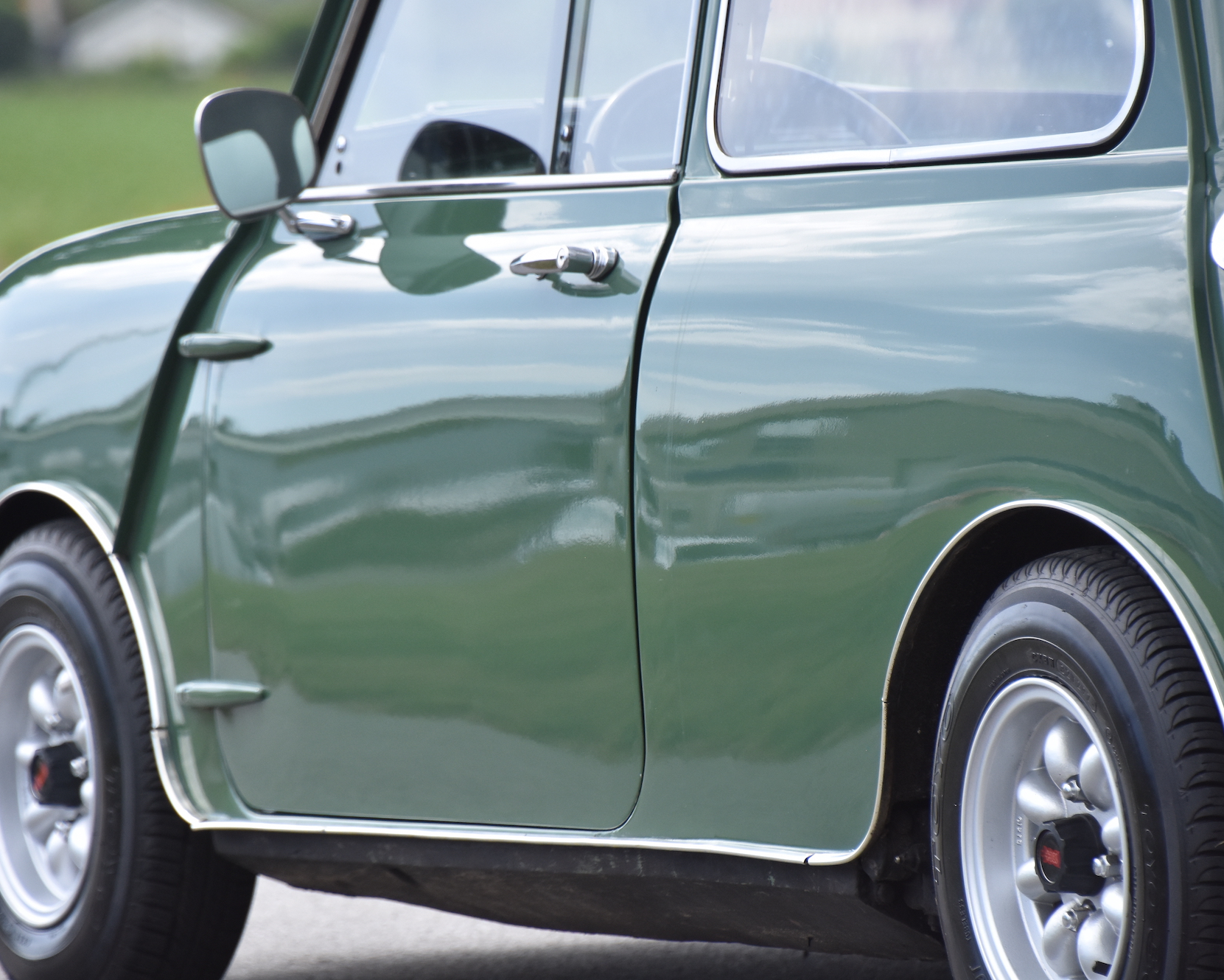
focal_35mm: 339
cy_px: 489
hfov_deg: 5.7
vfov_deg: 4.6
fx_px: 12281
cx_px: 567
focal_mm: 200
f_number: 8
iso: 720
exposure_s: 1/1000
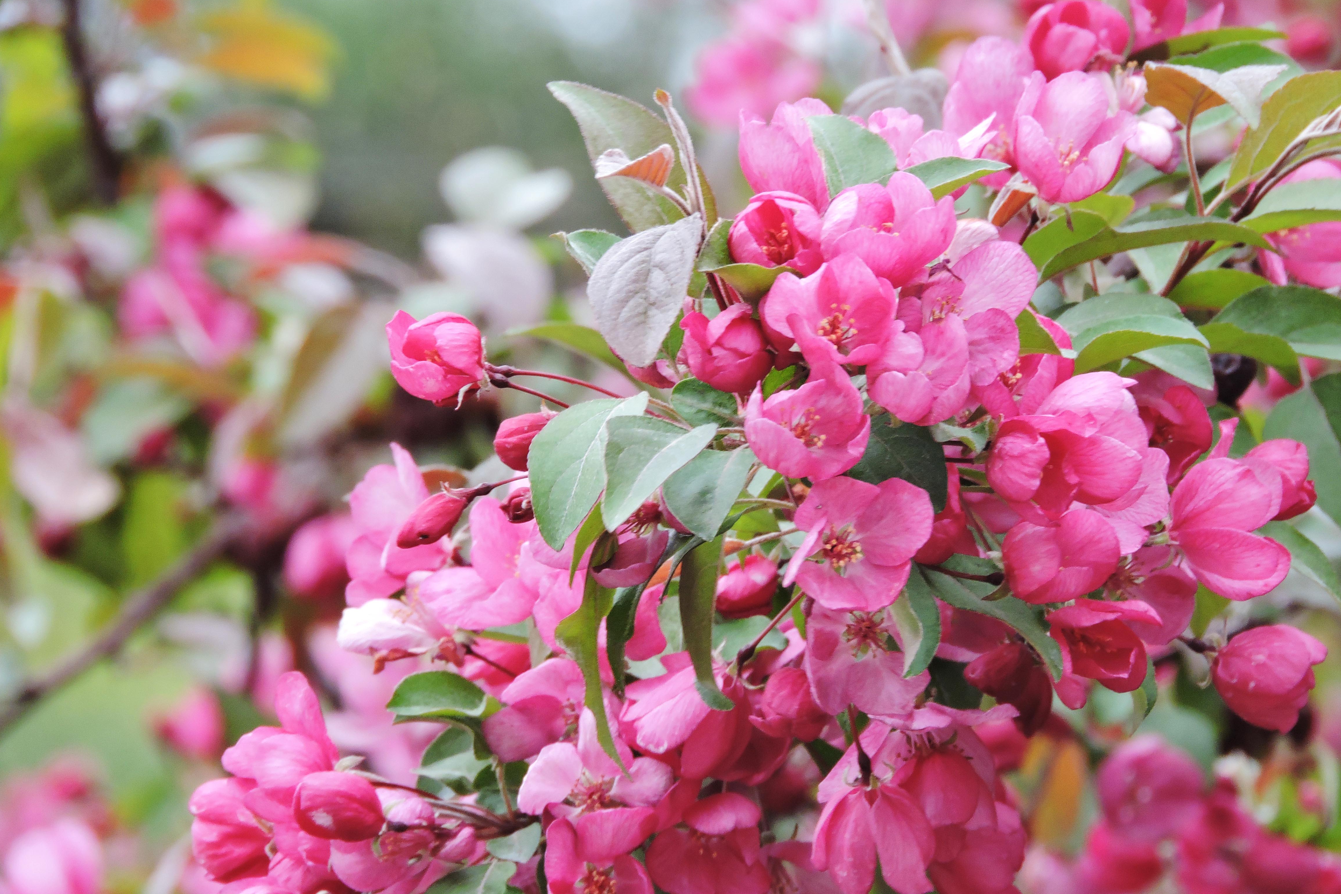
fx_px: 19406
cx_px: 671
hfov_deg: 4.0
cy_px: 463
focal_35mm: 521
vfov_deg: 2.6
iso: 400
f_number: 5.6
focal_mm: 89.6
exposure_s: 1/160
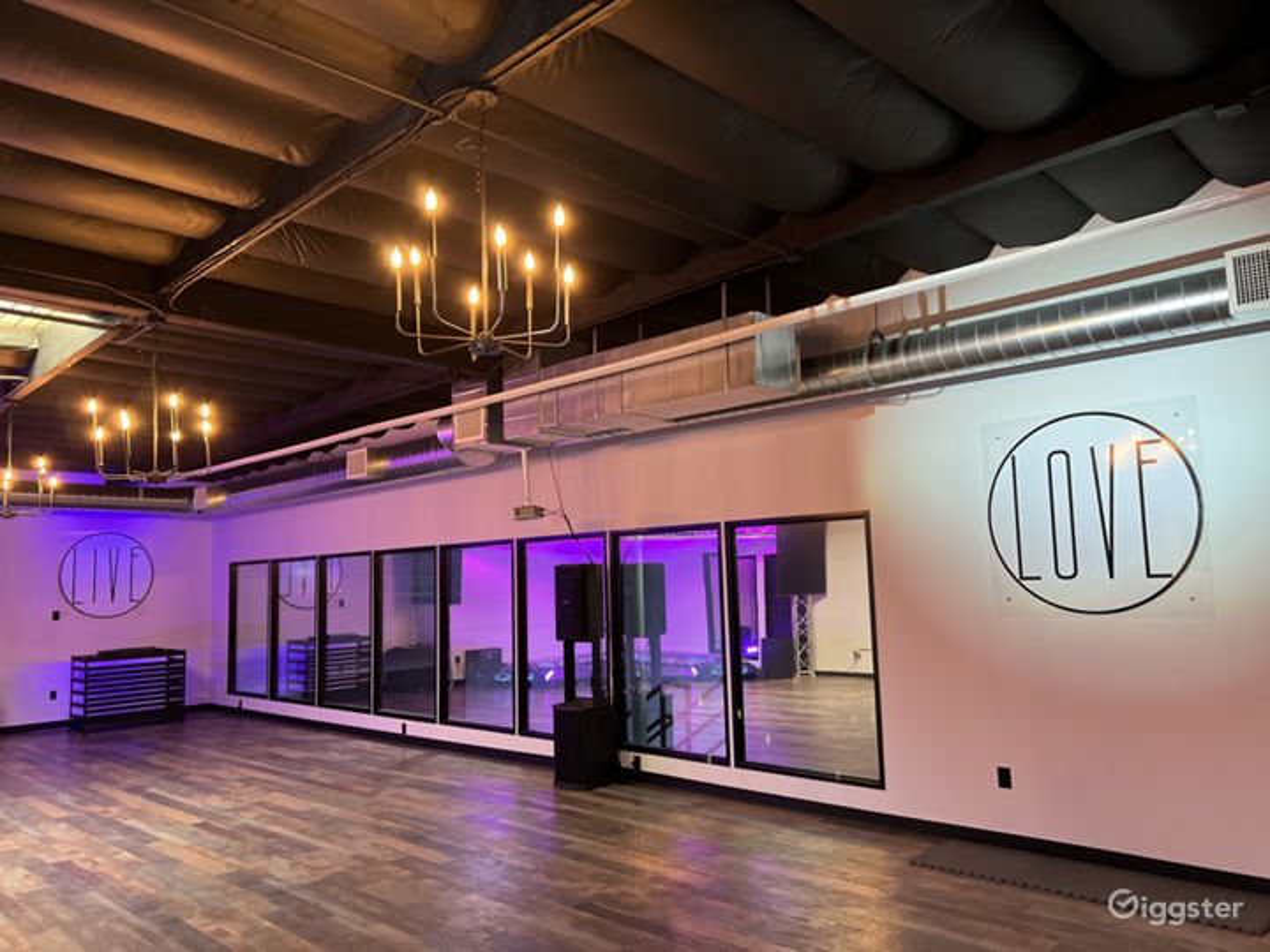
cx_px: 635
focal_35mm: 26
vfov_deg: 53.1
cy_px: 476
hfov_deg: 67.3
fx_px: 954
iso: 400
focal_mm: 5.7
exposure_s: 1/60
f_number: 1.5
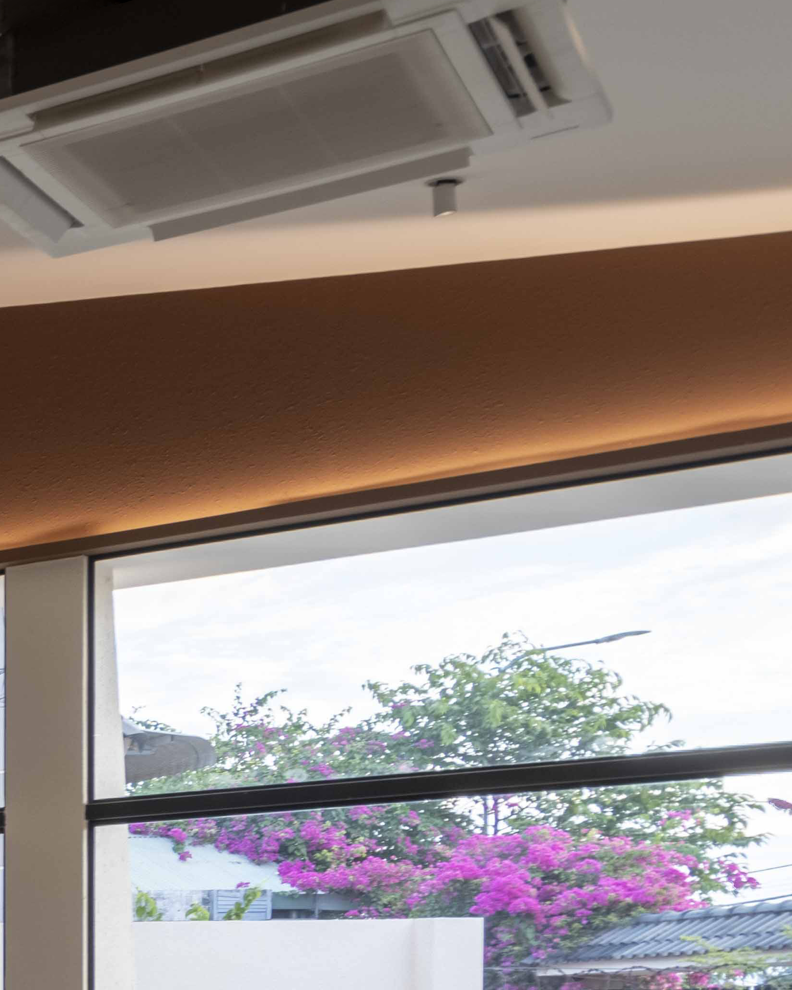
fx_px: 2022
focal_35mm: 69
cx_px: -1303
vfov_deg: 25.8
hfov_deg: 13.2
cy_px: 1042
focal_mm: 16
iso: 200
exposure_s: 1/80
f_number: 8
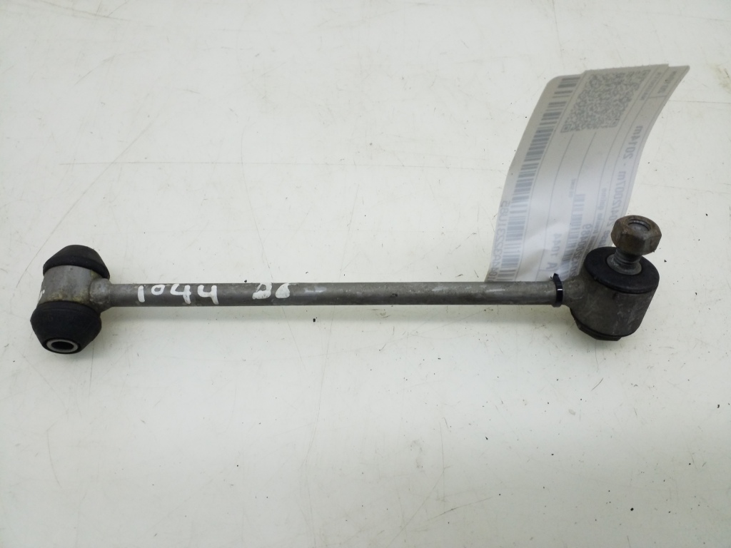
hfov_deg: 65.3
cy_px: 274
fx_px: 570
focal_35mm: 27
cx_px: 366
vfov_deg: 51.4
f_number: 1.9
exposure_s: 1/50
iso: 100
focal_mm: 3.6
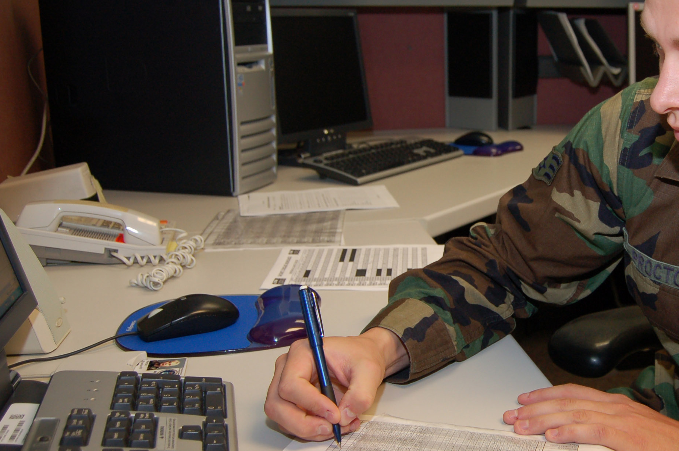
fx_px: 829
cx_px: 519
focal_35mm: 44
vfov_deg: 30.4
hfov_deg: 43.0
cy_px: 198
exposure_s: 1/60
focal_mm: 18
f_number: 4
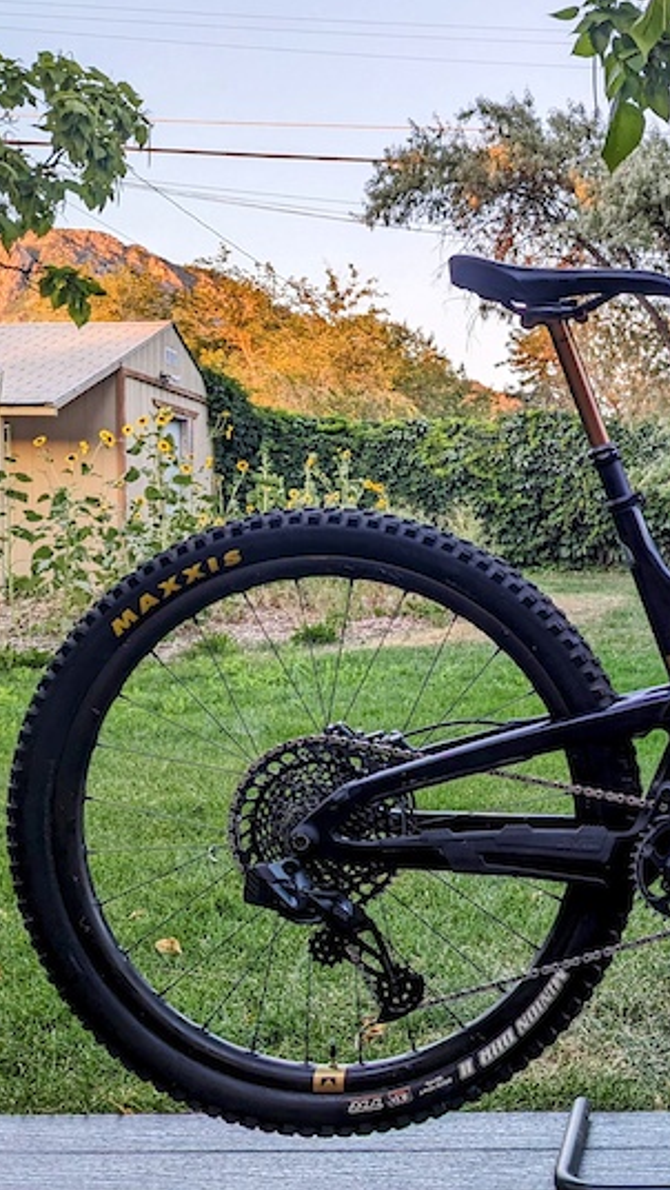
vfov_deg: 51.5
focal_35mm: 39
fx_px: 1230
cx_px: 841
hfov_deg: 26.4
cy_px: 651
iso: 41
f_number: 1.85
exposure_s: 1/104
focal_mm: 6.81
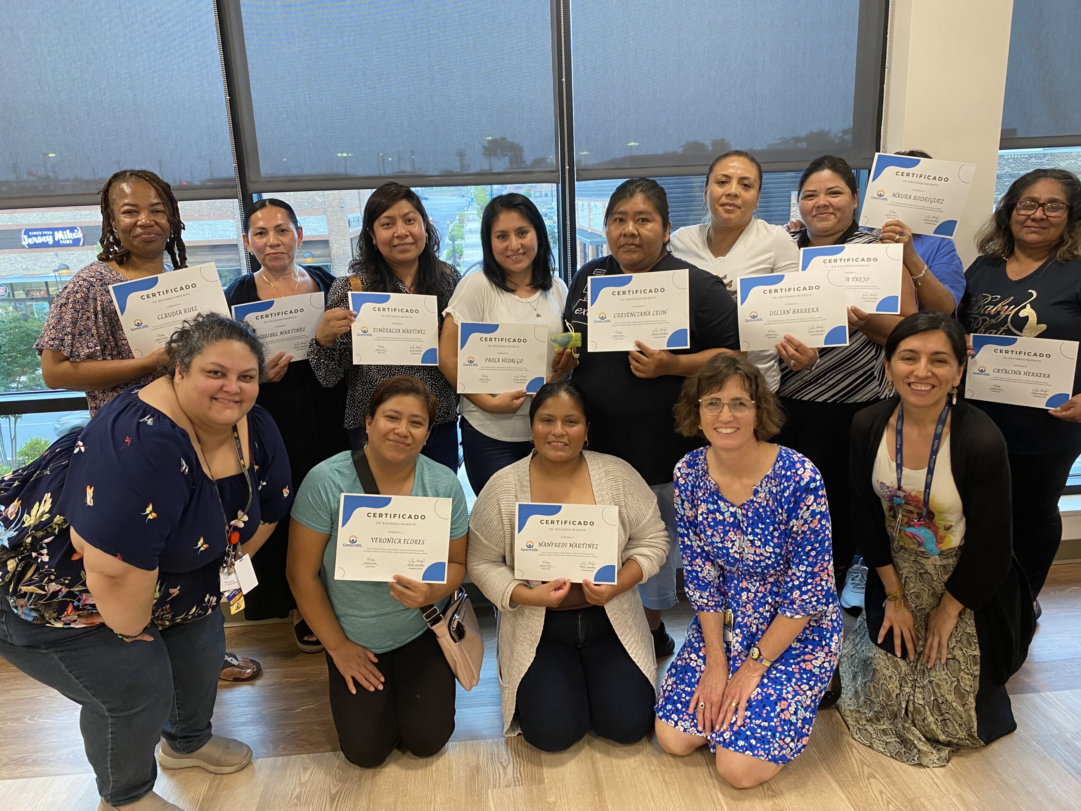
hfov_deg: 67.3
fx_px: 812
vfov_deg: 53.1
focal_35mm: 26
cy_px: 406
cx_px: 540
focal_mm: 4.25
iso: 100
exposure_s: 1/60
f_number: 1.8
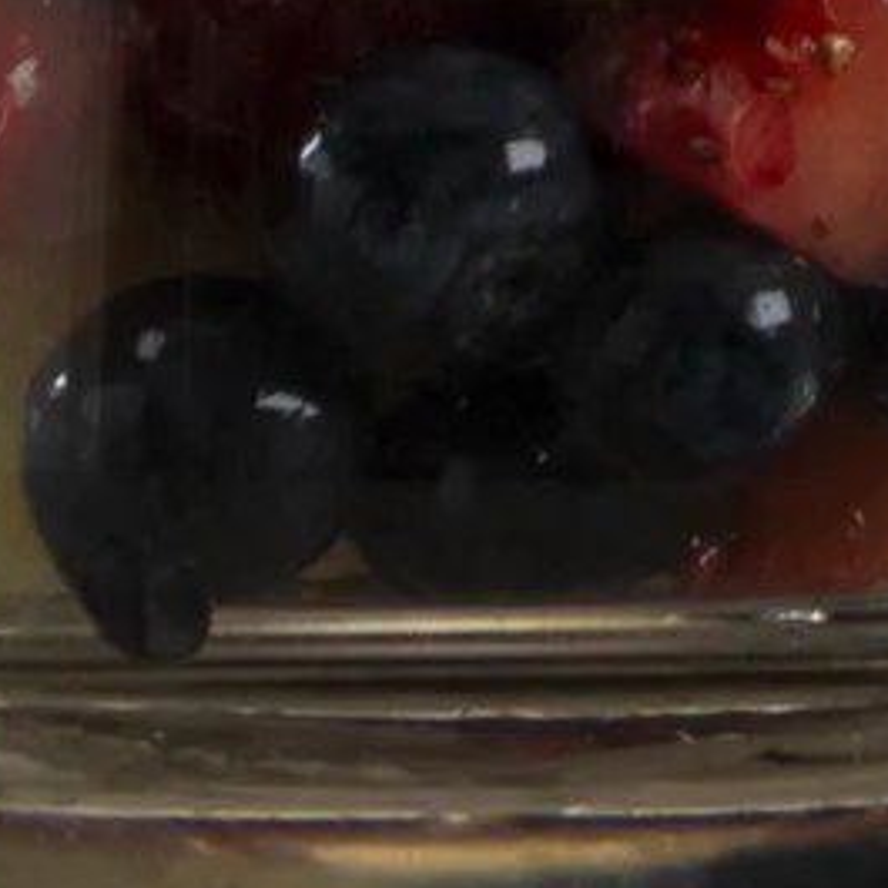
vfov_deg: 0.9
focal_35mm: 1925
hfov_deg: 0.9
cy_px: -1396
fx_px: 55869
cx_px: 496
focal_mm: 240
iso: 1250
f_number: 6.3
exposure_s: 1/50
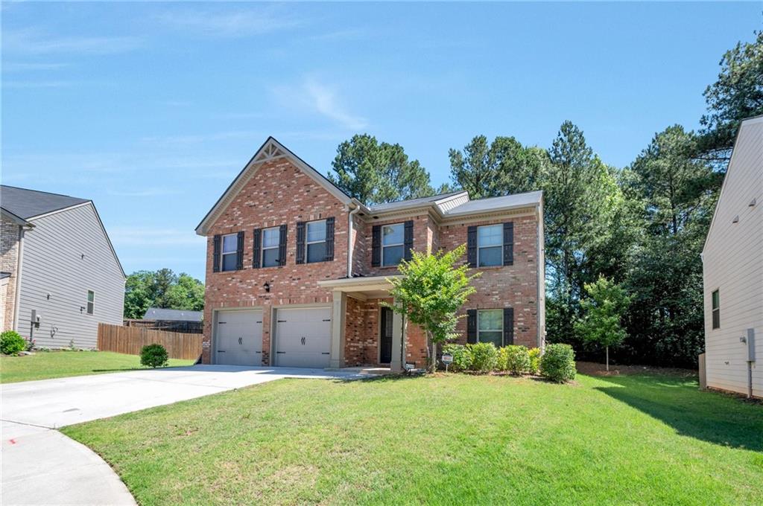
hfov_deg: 104.3
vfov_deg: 81.1
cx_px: 382
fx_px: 296
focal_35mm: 14
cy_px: 253
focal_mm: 14
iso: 100
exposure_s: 1/160
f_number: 8
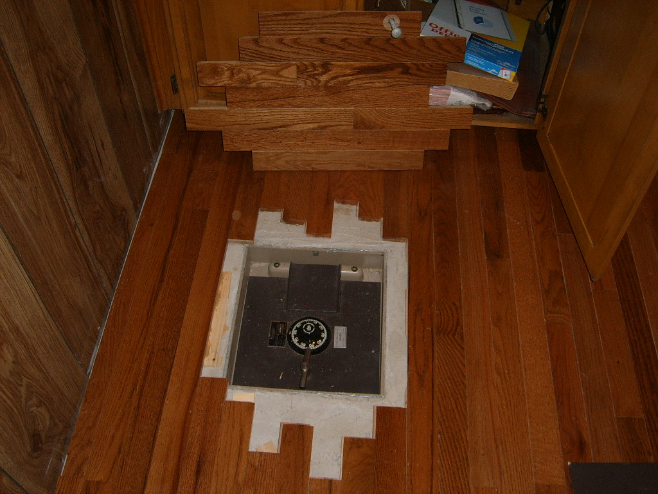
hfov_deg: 52.6
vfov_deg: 40.7
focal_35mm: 35
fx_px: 665
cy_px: 247
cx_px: 329
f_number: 5.8
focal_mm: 5.8
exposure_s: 1/30
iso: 69
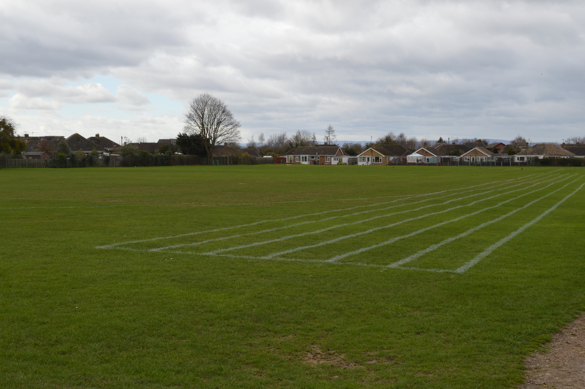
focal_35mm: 54
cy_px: 194
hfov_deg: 36.9
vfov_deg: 25.0
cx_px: 292
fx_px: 877
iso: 100
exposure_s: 1/125
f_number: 8
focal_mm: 36
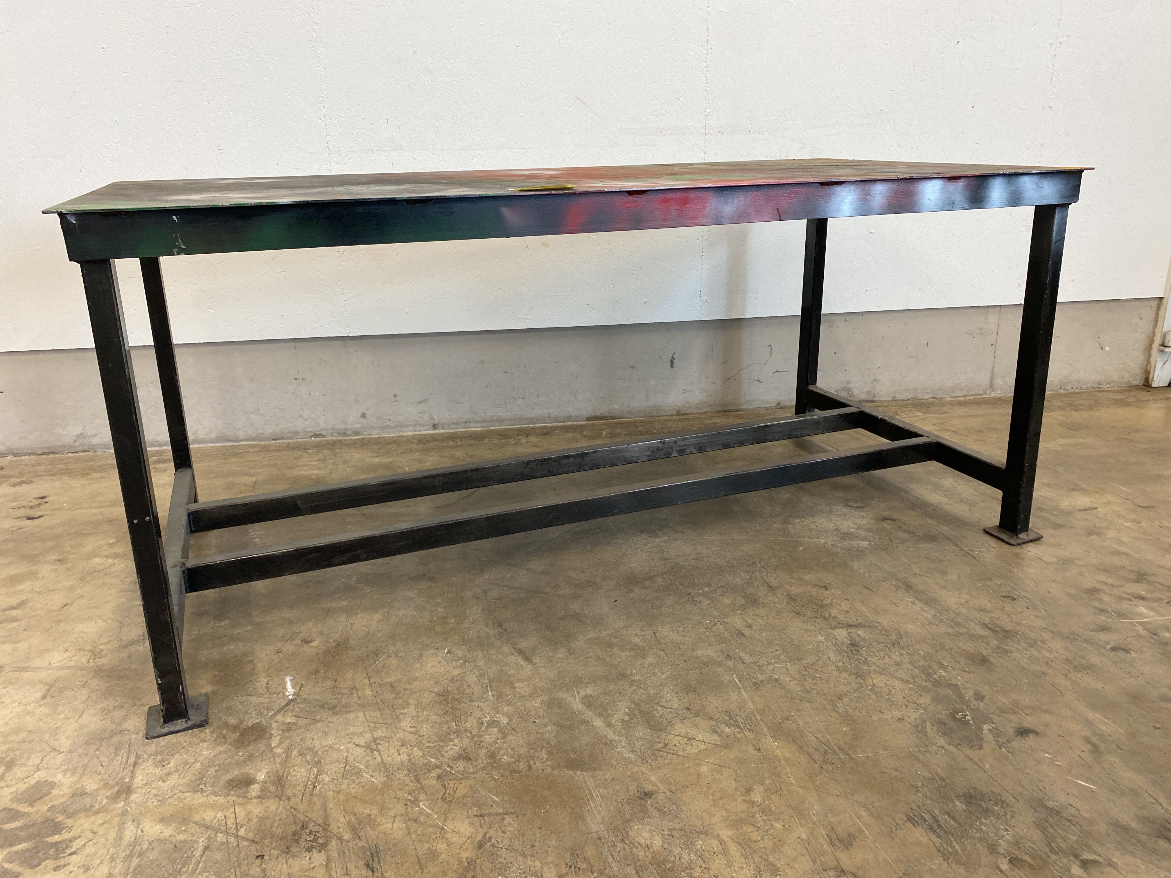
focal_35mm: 26
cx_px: 586
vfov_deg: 53.1
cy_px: 439
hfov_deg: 67.3
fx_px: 880
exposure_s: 1/70
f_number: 1.8
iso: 125
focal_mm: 4.25
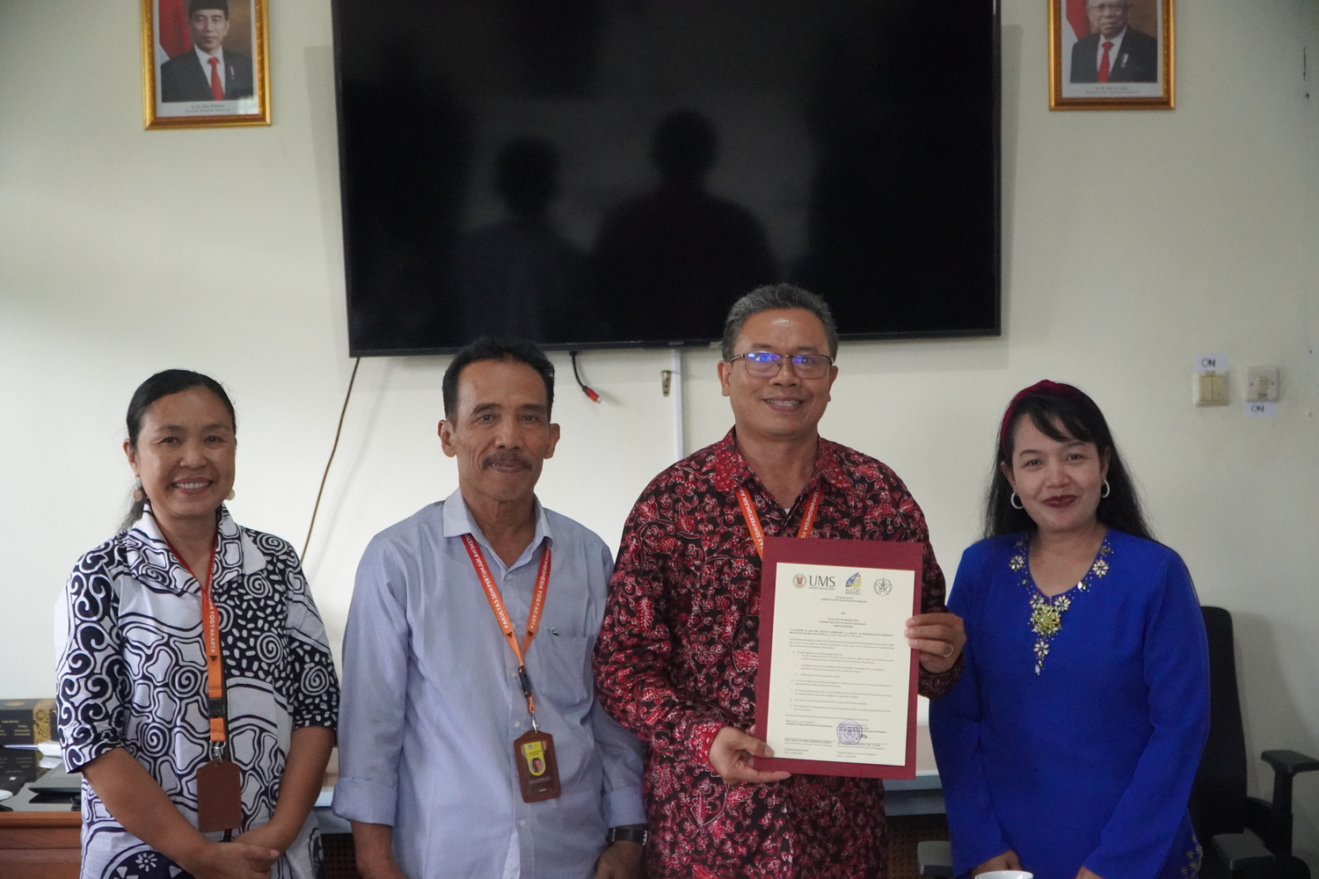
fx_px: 2253
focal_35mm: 62
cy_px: 440
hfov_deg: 32.6
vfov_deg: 22.1
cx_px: 660
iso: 6400
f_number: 4
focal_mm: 41
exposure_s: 1/160
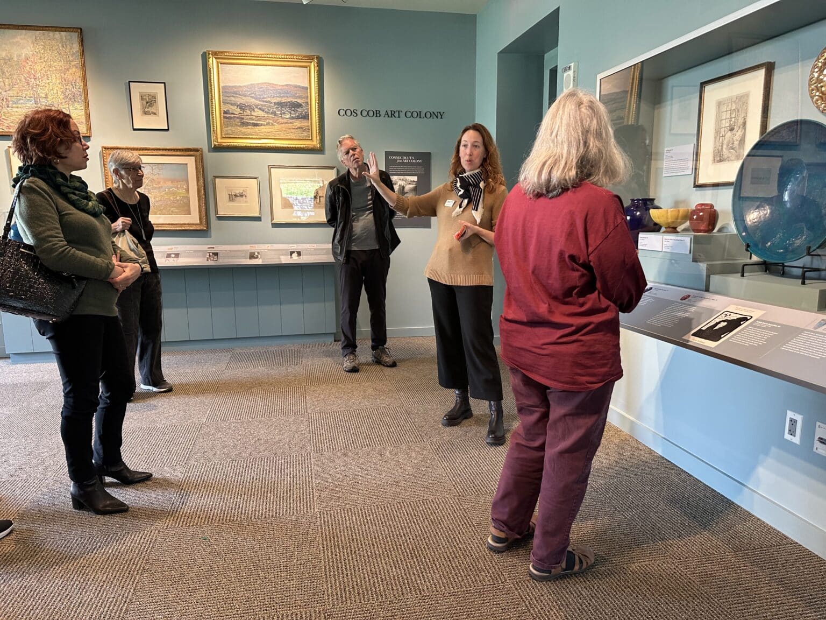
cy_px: 310
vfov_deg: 56.8
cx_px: 413
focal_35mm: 24
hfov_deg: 71.6
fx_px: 573
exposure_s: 1/60
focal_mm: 6.86
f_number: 1.78
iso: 250
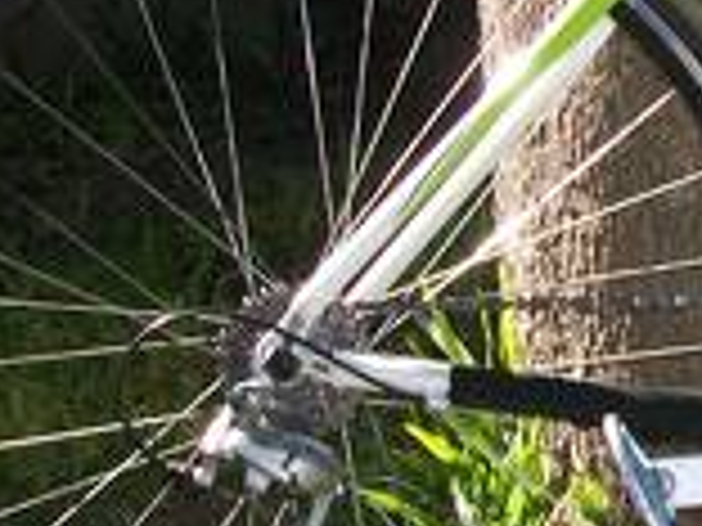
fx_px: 2657
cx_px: 1107
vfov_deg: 11.3
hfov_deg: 14.0
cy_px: 146
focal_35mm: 131
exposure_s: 1/400
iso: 80
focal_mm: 5.7
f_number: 2.9
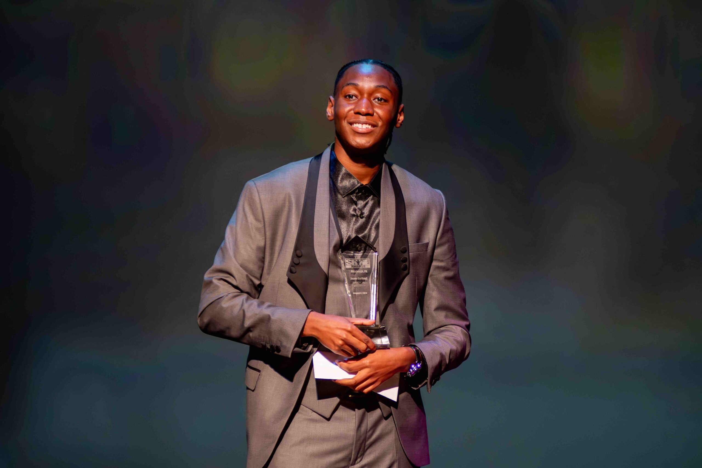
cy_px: 234
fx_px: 5850
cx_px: 351
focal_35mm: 300
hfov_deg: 6.9
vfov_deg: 4.6
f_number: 2.8
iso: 1000
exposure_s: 1/250
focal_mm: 200
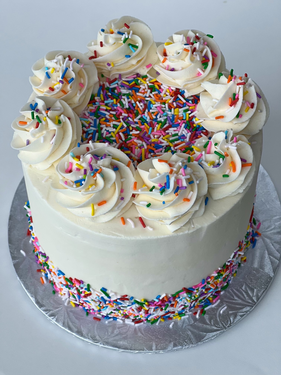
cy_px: 188
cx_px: 140
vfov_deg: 25.3
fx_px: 833
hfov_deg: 19.1
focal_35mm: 77
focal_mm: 9
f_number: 2.8
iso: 50
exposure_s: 1/120
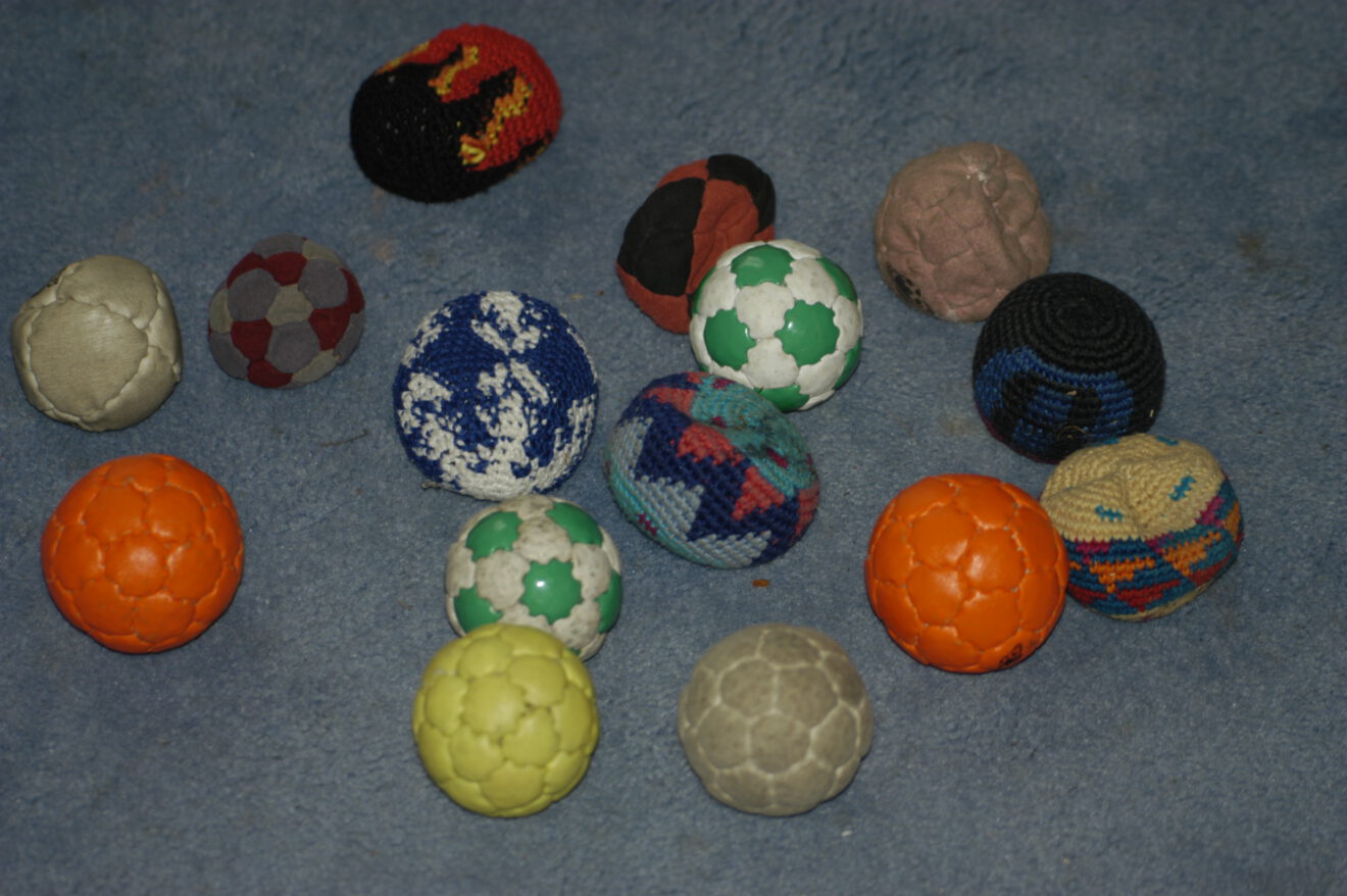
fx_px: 5047
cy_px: 448
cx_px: 674
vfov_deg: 10.1
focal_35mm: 135
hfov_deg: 15.2
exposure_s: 1/60
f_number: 3.5
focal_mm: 90
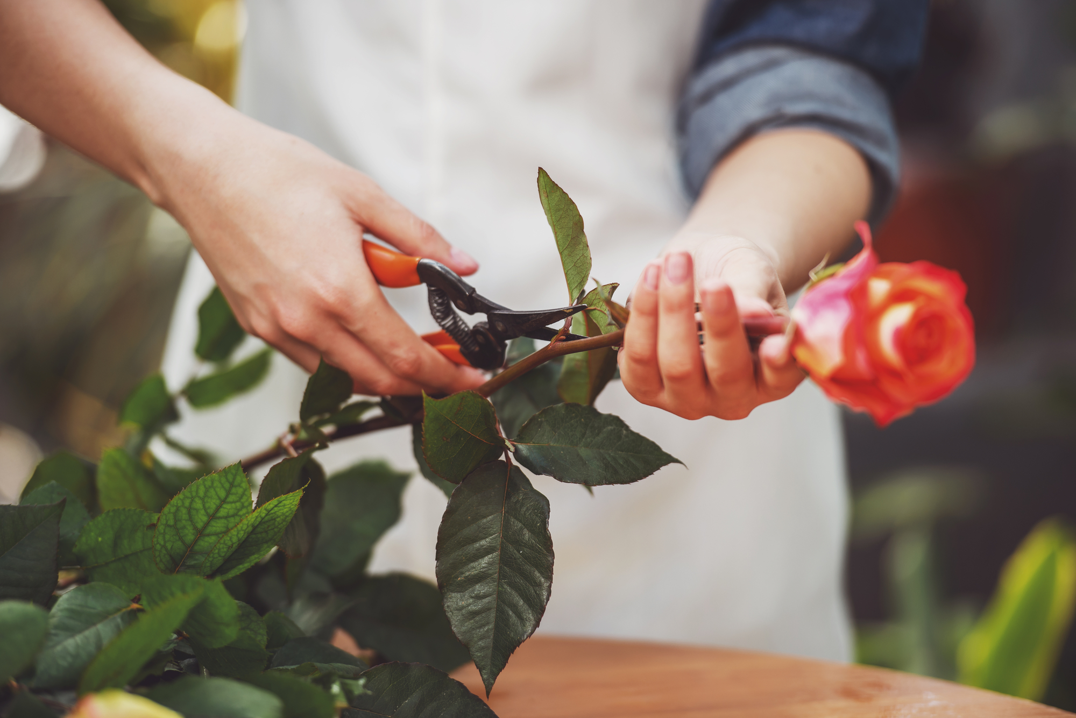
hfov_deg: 10.3
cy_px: 359
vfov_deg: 6.9
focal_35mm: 200
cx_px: 538
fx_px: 5980
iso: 250
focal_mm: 200
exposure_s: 1/500
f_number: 2.8
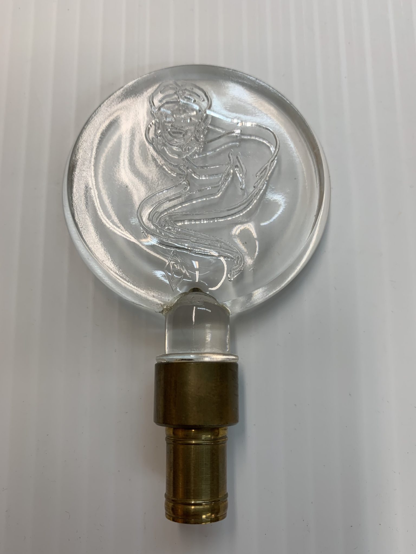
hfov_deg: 53.1
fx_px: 417
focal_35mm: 26
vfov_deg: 67.3
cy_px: 277
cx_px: 208
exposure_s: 1/120
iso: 40
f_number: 1.8
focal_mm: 4.25
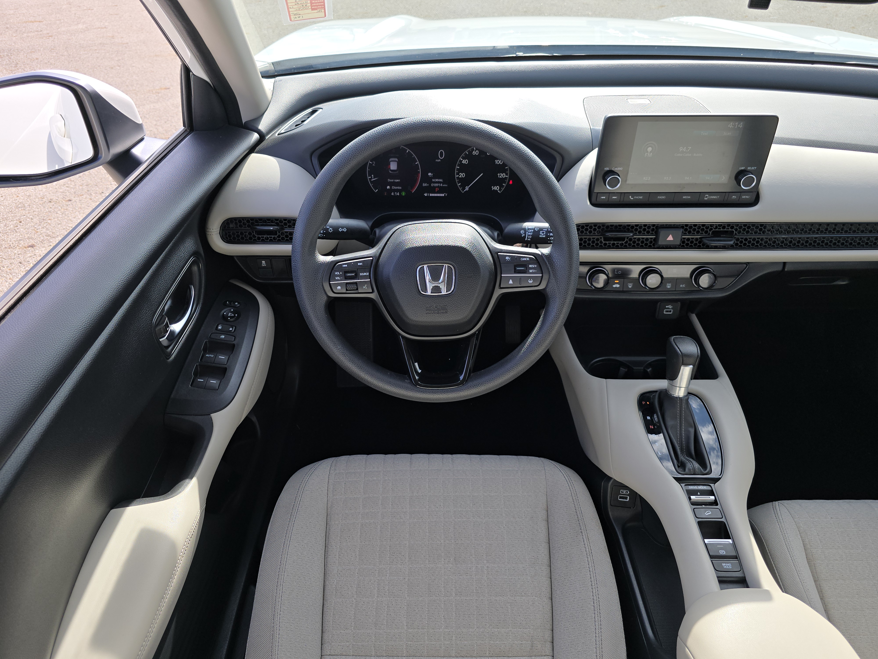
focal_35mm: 23
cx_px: 439
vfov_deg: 58.9
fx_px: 583
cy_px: 330
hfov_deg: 73.9
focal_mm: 6.3
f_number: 1.7
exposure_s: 1/316
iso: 12
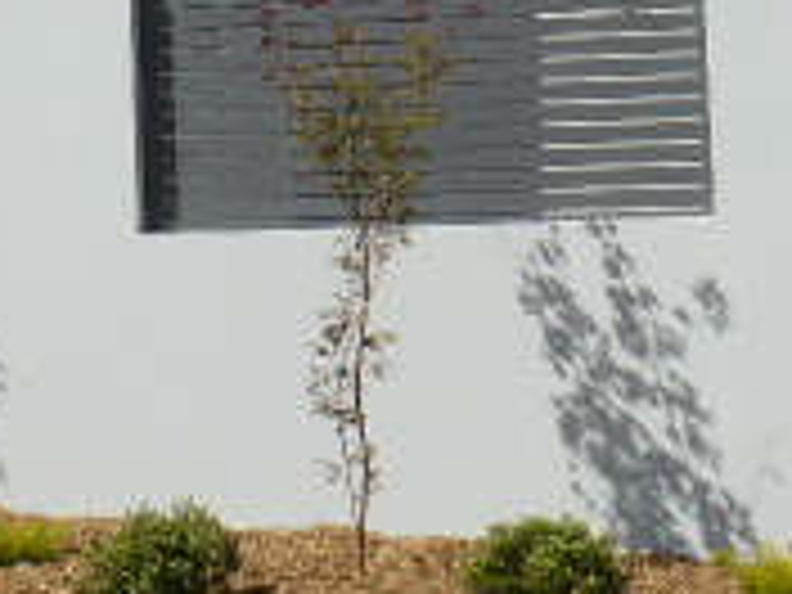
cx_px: -63
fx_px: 5743
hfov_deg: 7.8
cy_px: -225
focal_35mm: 251
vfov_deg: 5.9
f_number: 4.9
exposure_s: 1/1000
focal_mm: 11.7
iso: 100
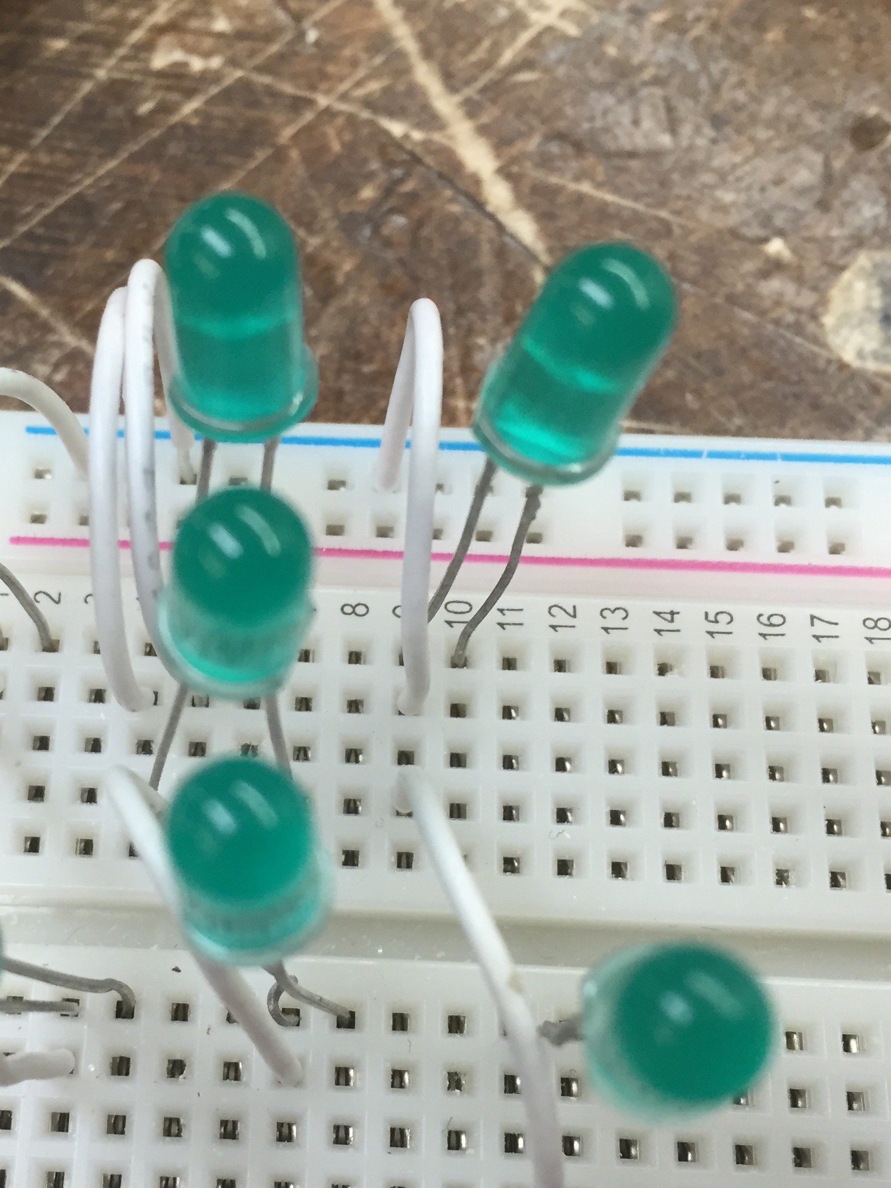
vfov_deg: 42.0
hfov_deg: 31.9
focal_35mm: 45
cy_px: 675
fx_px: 1544
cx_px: 279
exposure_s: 1/30
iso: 50
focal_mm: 4.15
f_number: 2.2
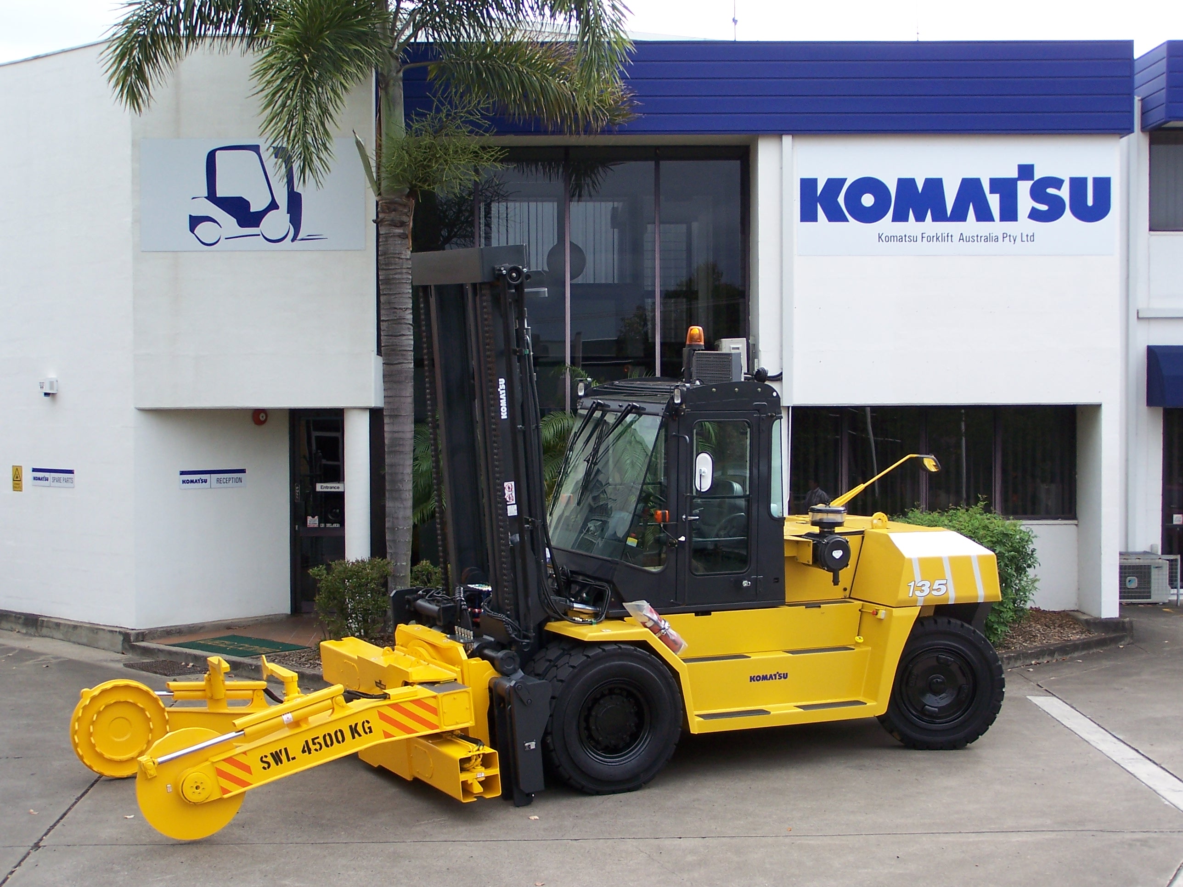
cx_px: 592
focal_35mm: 59
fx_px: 2016
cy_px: 444
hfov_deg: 32.7
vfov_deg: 24.8
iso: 80
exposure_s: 1/500
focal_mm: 9.8
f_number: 3.1
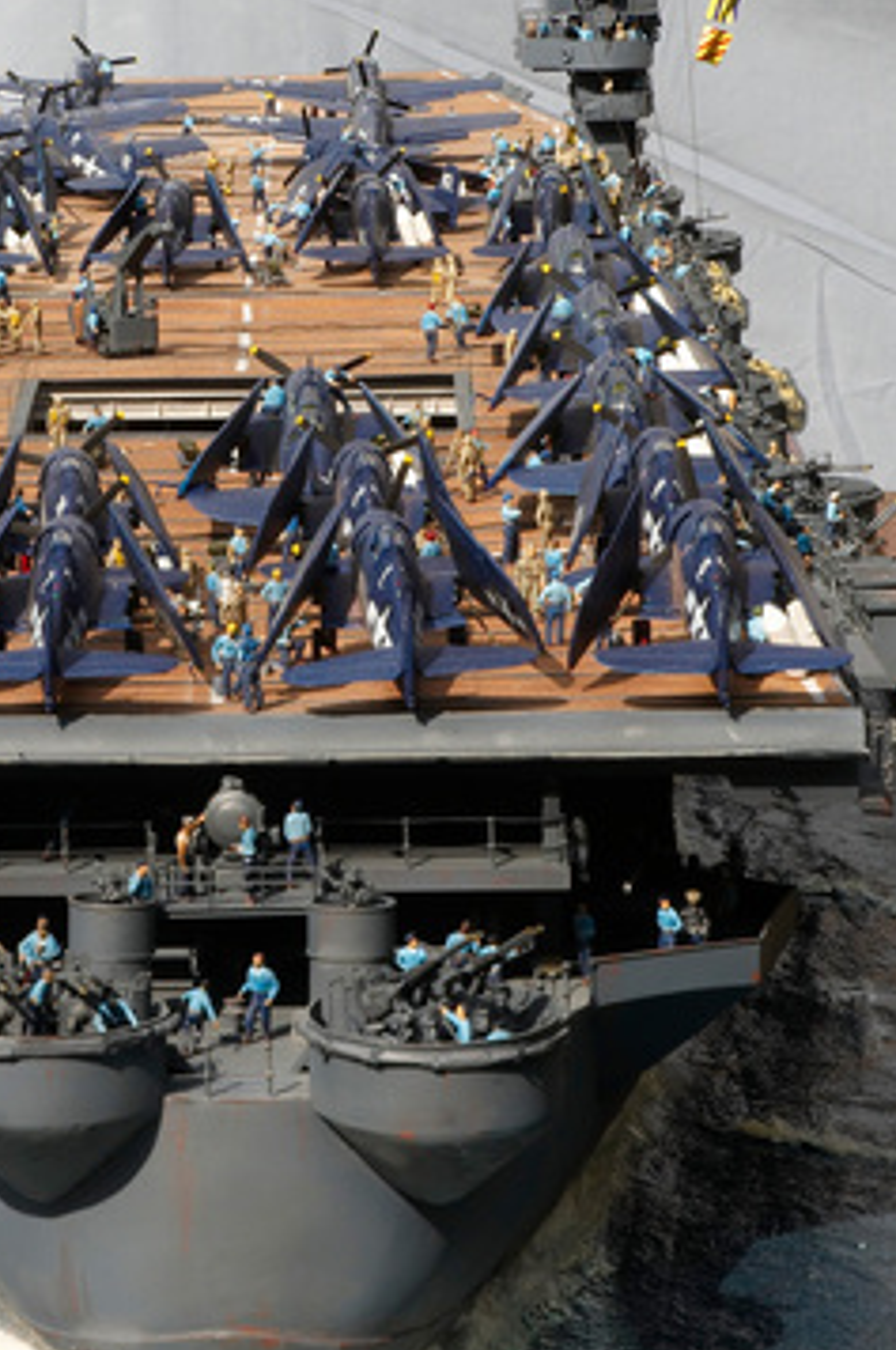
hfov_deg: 9.8
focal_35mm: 140
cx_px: 267
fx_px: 5242
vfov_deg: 14.6
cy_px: 344
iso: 200
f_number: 22
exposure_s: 1/40
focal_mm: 52
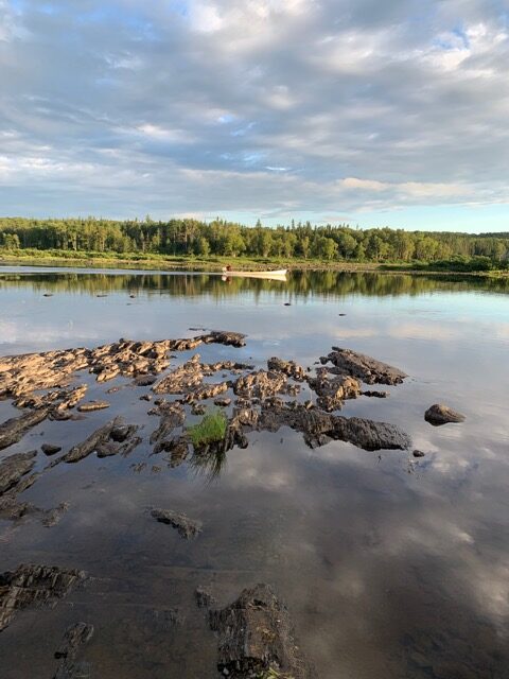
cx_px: 254
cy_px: 340
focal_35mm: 26
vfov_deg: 67.3
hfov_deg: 53.1
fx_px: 510
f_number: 1.8
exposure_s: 1/404
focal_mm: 4.25
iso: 25
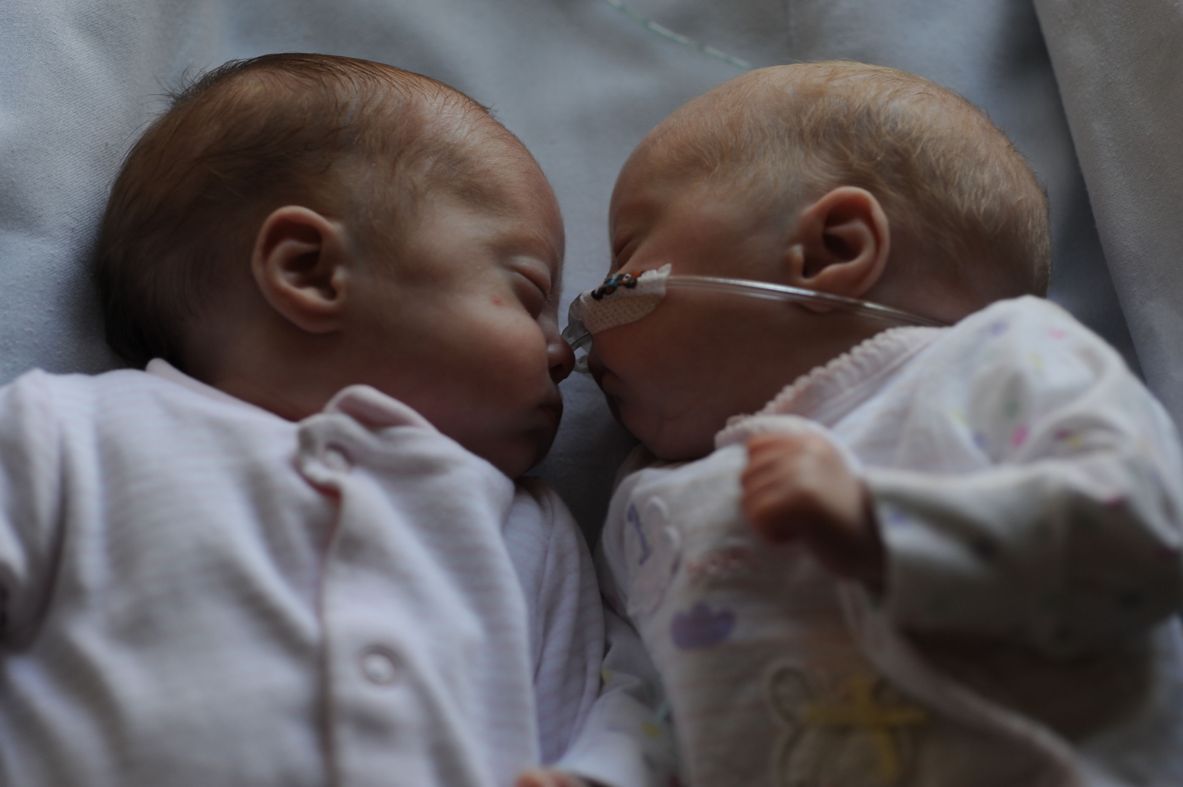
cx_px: 592
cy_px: 394
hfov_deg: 33.4
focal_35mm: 60
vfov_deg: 22.6
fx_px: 1970
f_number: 3.5
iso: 400
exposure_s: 1/80
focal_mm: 60
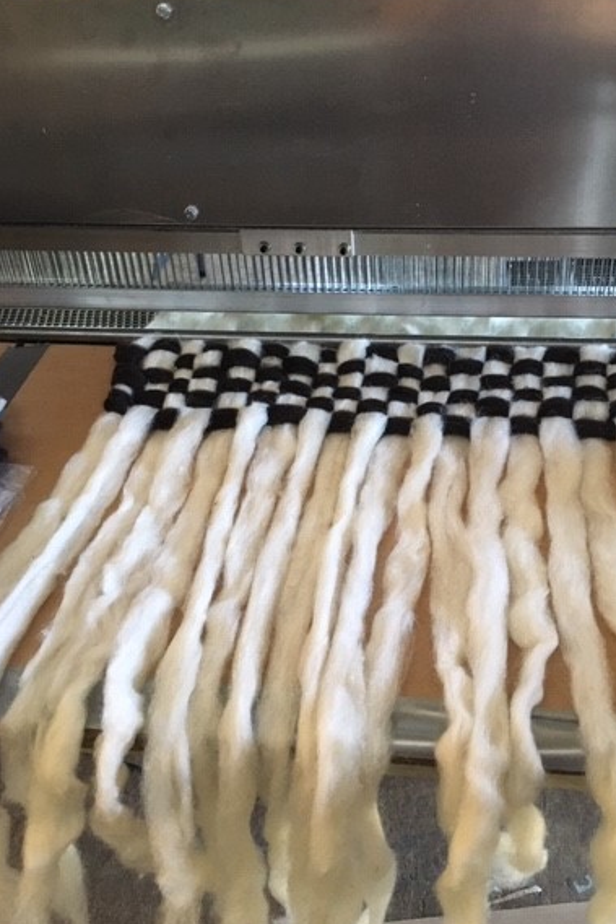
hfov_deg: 38.7
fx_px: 872
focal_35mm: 34
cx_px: 377
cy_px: 451
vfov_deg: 55.8
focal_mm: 4.15
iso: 200
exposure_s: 1/20
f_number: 2.2
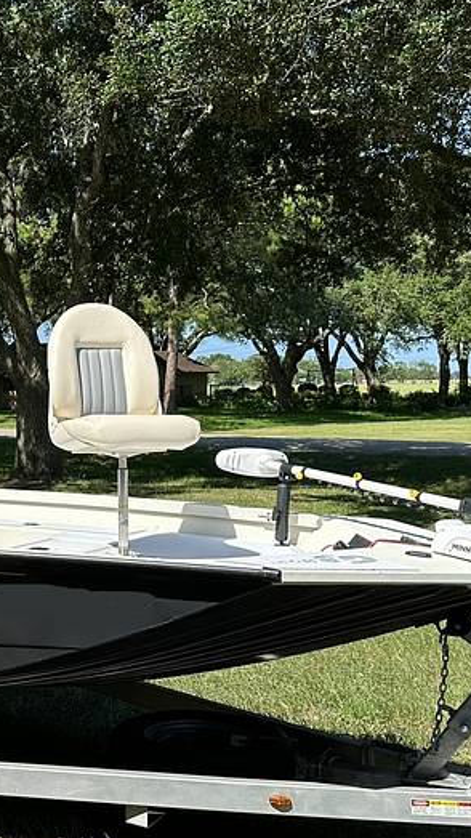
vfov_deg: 41.3
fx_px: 1111
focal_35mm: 50
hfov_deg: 22.3
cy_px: 453
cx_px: -80
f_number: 1.78
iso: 80
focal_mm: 6.86
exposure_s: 1/2591
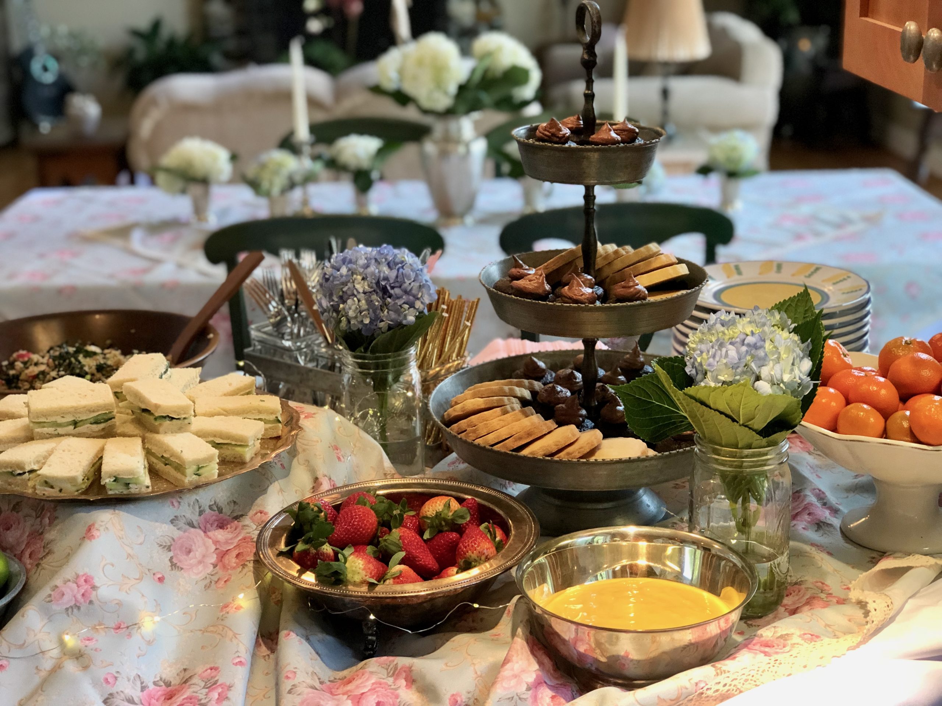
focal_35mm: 57
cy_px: 353
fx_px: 1551
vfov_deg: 25.7
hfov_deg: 33.8
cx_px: 471
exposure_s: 1/60
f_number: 2.8
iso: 125
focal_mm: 6.6
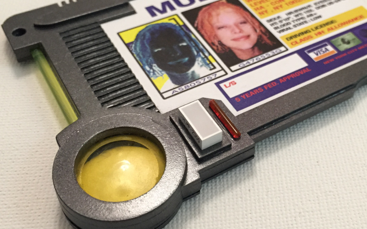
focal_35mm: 46
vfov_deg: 27.9
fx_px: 460
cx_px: 235
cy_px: 92
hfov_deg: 43.1
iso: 250
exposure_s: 1/20
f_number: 2.2
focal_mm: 4.15
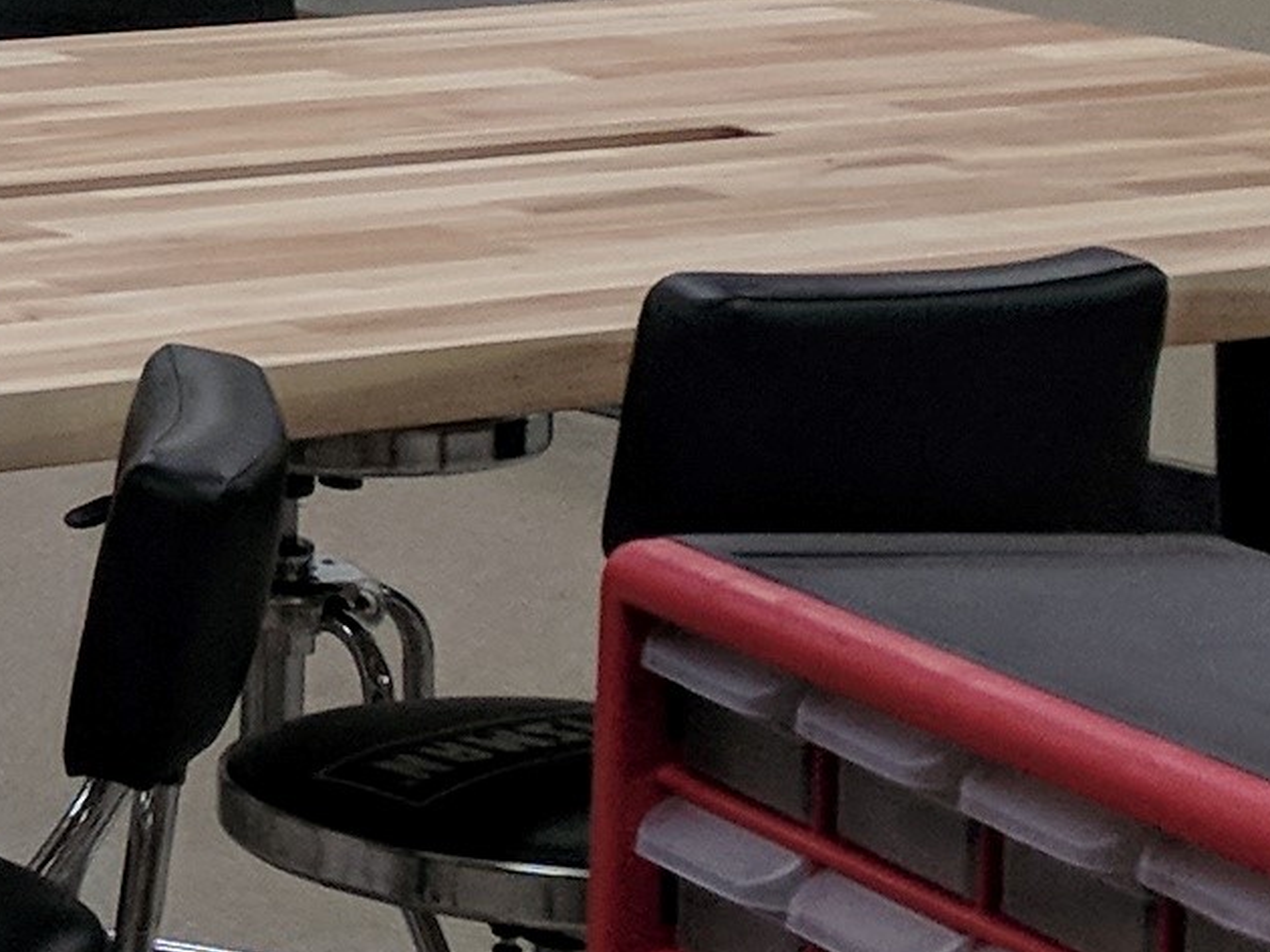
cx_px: -2268
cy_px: -438
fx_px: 6125
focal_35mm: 167
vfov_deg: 8.7
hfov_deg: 9.7
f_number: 2
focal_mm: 4.67
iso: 87
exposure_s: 1/120
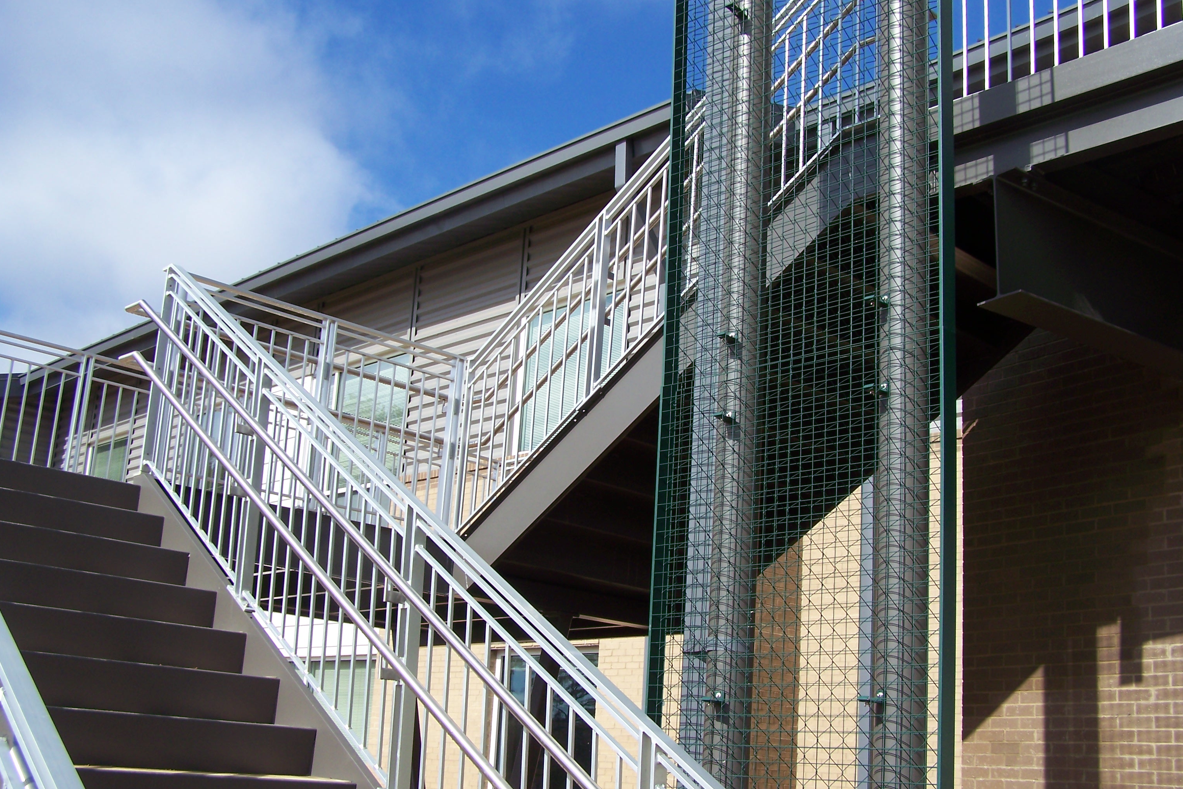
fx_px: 1314
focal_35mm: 40
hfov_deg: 48.5
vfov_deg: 33.4
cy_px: 414
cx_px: 598
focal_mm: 6.3
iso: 64
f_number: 4
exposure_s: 1/500
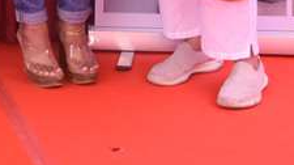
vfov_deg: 6.2
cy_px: -255
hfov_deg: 11.0
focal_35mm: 186
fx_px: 1448
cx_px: -182
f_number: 7.1
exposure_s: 1/250
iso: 640
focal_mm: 26
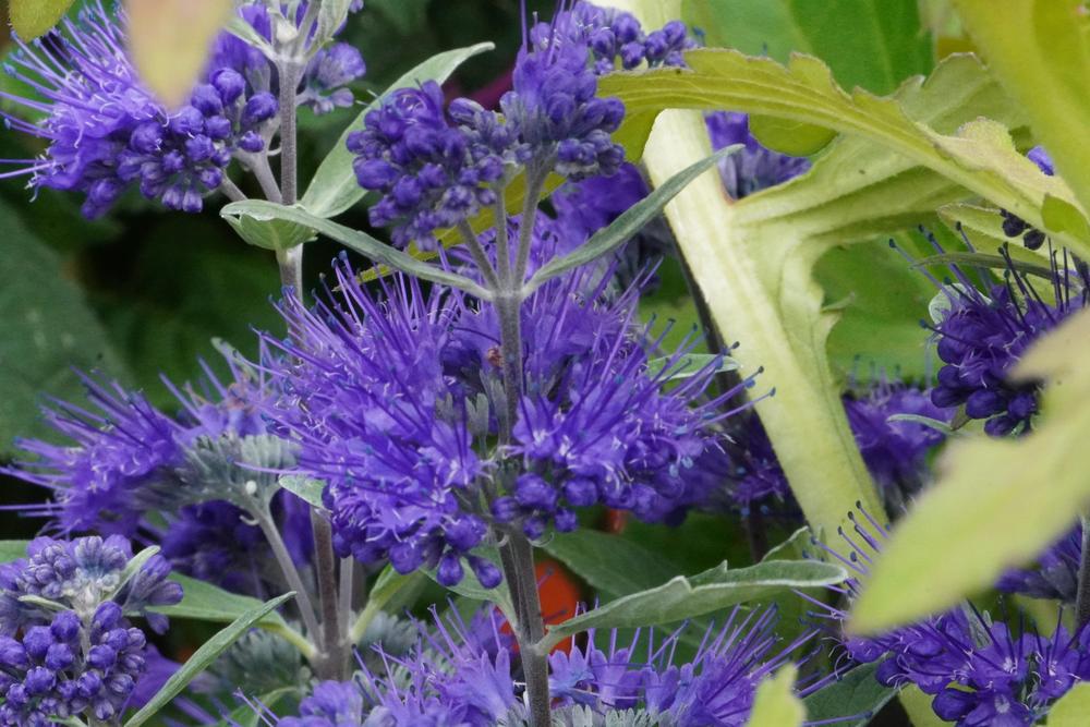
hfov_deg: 6.5
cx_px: 545
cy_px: 364
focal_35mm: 315
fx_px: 9538
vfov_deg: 4.4
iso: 6400
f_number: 29
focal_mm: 210
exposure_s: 1/160
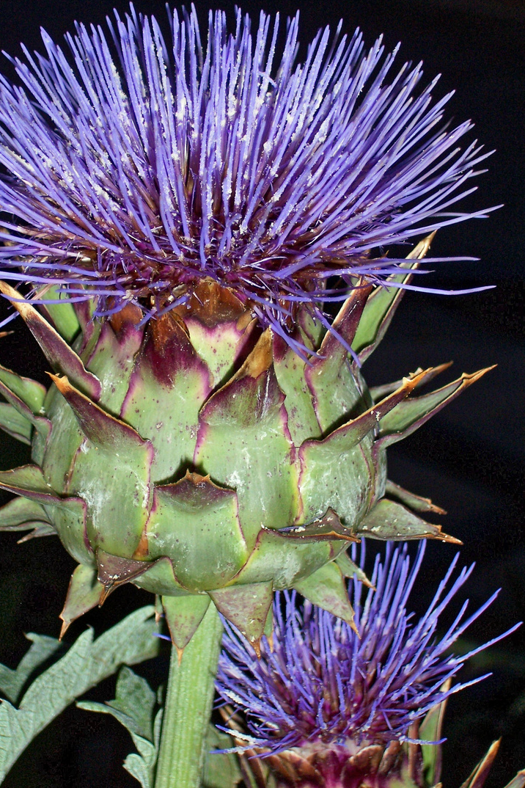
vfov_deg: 22.4
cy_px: 393
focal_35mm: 91
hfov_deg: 15.0
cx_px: 235
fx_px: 1990
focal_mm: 14.9
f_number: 4.5
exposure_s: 1/100
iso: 125
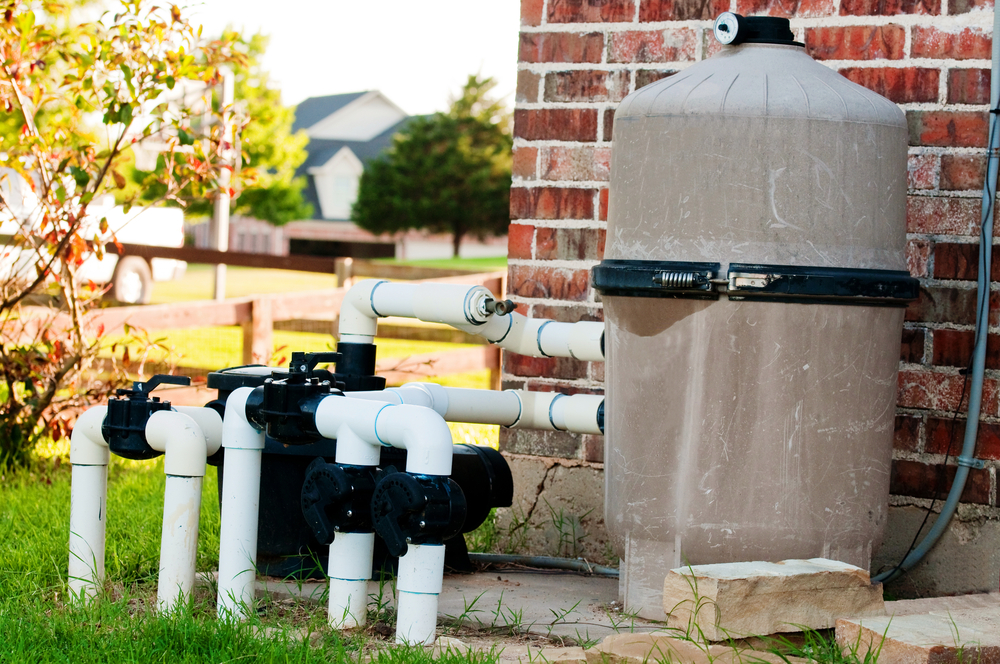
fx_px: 2913
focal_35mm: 105
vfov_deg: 13.0
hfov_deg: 19.5
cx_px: 500
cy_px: 332
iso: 500
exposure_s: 1/250
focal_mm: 70
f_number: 5.6
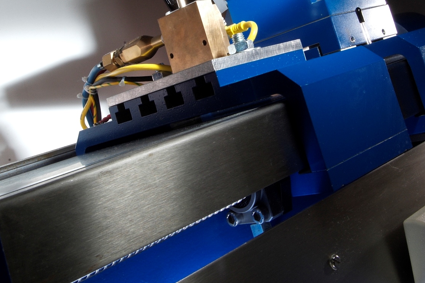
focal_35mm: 51
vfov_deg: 25.8
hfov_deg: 38.9
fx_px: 602
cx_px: 210
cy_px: 42
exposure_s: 1/8
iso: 200
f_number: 16
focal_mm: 18
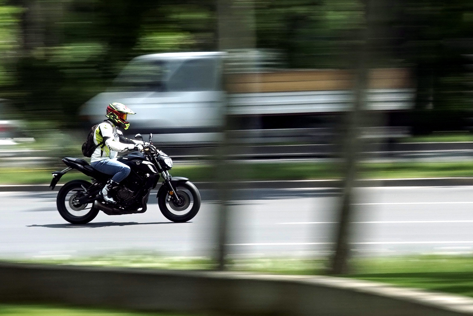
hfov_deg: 28.8
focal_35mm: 70
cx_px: 236
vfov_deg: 19.5
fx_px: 920
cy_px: 158
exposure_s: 1/40
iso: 320
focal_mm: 70
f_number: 22
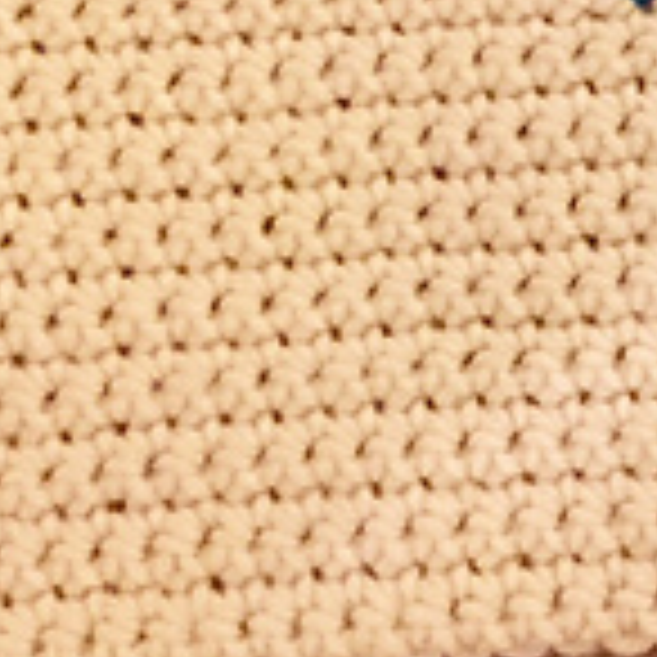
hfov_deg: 14.8
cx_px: 878
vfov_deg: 14.5
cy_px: -346
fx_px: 2405
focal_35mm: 112
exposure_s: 1/4
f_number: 2.2
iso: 160
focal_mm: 4.15
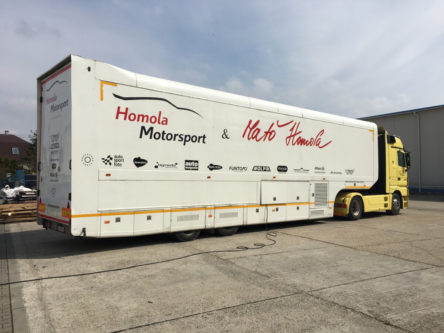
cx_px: 222
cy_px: 166
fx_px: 372
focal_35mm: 29
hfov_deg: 61.7
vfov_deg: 48.2
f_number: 2.2
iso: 25
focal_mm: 4.15
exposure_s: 1/3344
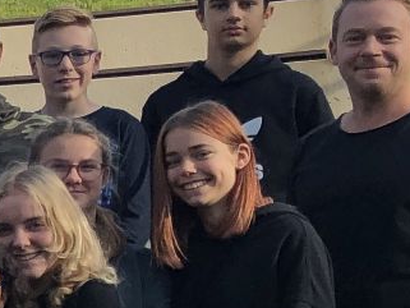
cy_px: 303
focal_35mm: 176
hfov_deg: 9.2
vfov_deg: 8.4
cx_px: -771
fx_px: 2085
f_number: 1.8
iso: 20
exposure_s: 1/750
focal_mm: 3.99
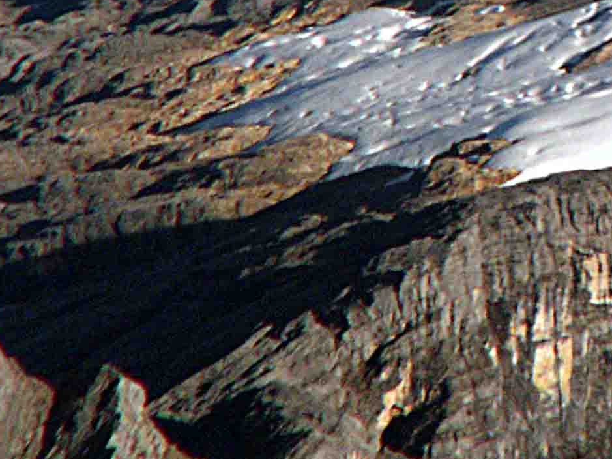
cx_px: 683
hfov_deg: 1.7
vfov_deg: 1.3
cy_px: 56
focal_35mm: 1145
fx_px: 20241
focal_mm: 69.45
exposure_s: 1/250
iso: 50
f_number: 6.3
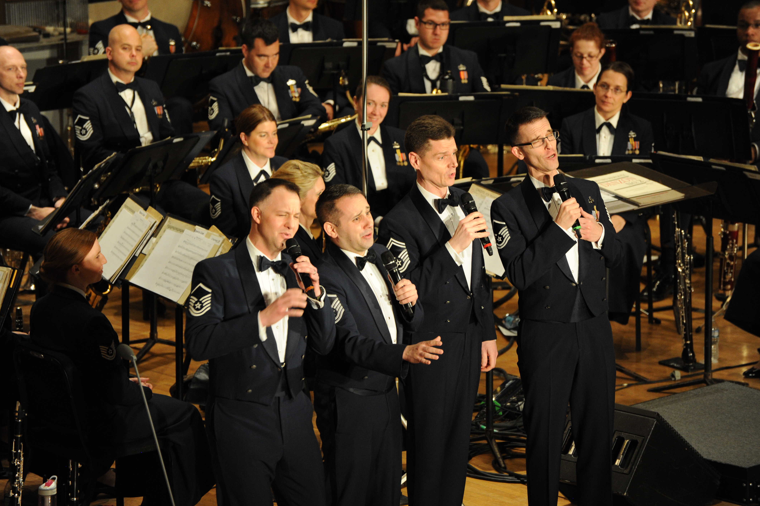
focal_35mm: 196
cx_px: 381
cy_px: 253
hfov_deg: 10.5
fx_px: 4137
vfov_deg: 7.0
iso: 3200
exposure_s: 1/100
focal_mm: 195
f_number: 5.3
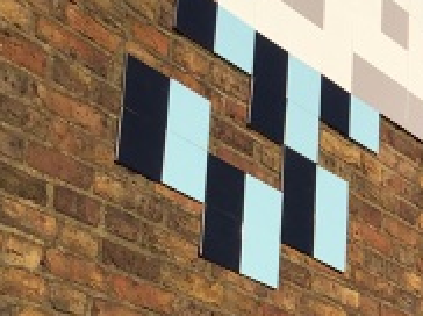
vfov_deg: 13.6
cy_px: 307
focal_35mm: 107
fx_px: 1306
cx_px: 621
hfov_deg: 16.8
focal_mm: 4.15
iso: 32
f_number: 2.2
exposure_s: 1/3049
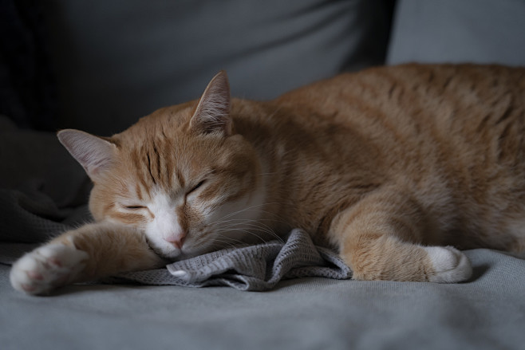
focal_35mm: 105
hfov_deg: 19.5
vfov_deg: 13.0
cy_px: 175
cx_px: 262
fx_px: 1531
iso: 1000
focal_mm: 105
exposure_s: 1/30
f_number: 4
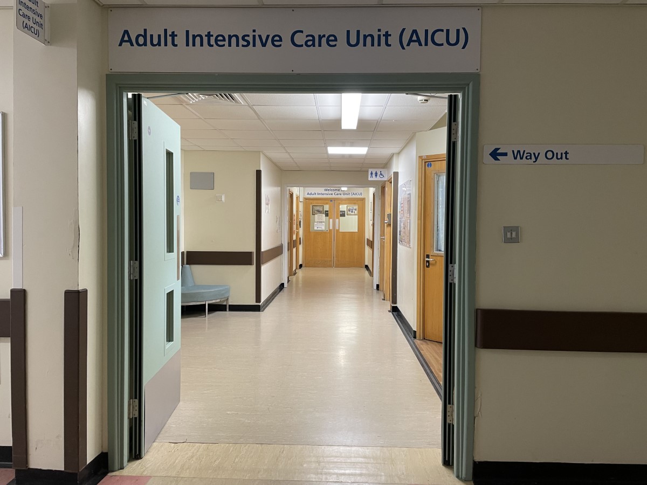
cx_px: 324
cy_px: 242
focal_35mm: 26
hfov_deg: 67.3
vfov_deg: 53.1
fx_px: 486
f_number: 1.6
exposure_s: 1/50
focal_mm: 4.2
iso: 125
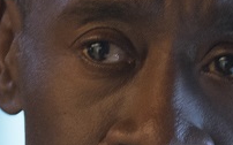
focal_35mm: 1271
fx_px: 8066
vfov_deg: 1.0
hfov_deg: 1.7
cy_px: 206
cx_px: 175
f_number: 2.8
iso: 800
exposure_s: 1/40
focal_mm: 140
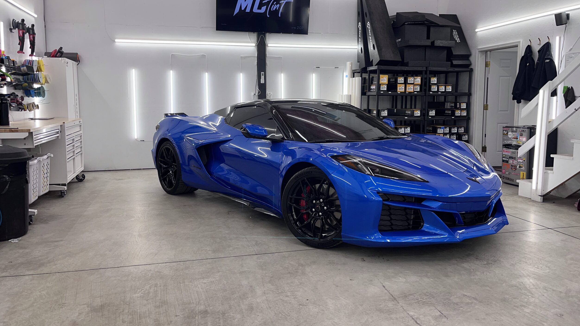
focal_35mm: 29
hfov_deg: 66.1
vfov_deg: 40.1
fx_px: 446
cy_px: 141
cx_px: 293
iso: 32
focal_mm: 5.1
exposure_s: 1/123
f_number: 1.6
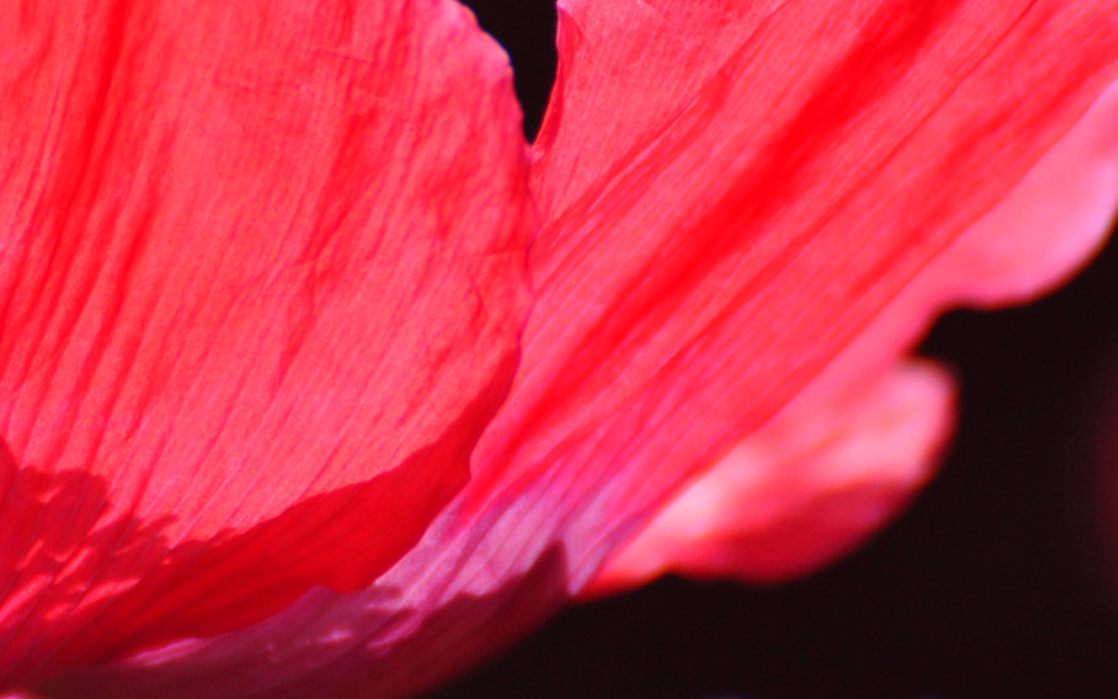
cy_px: 314
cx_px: -35
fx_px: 32483
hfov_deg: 2.0
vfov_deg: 1.2
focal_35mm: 1066
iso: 320
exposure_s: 1/2000
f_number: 5.6
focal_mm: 300
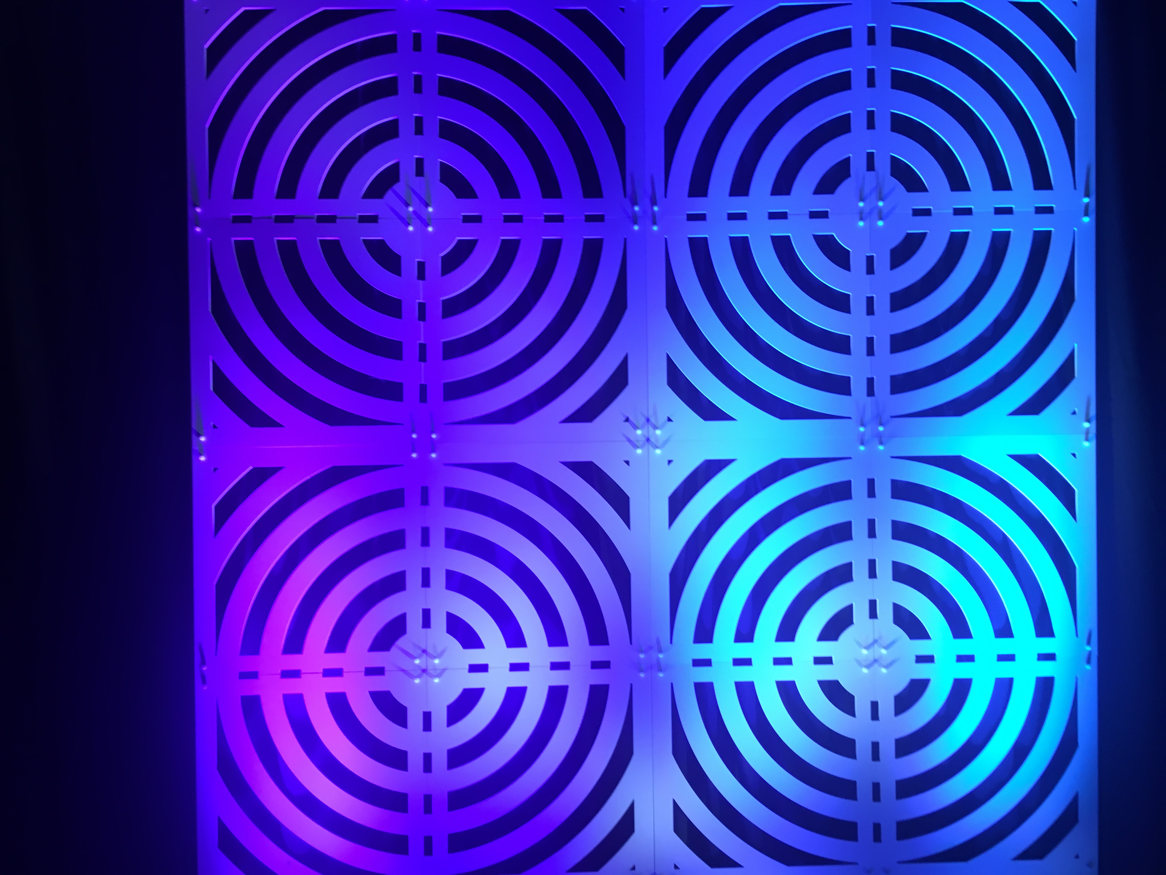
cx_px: 583
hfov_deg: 61.7
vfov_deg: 48.2
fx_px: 977
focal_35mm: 29
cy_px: 438
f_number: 2.2
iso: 64
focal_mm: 4.15
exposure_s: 1/30
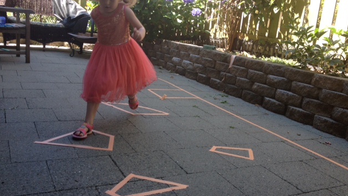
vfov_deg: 30.4
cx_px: 177
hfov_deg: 51.6
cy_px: 99
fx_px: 360
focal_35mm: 39
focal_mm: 4.28
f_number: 2.4
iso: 50
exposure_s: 1/200
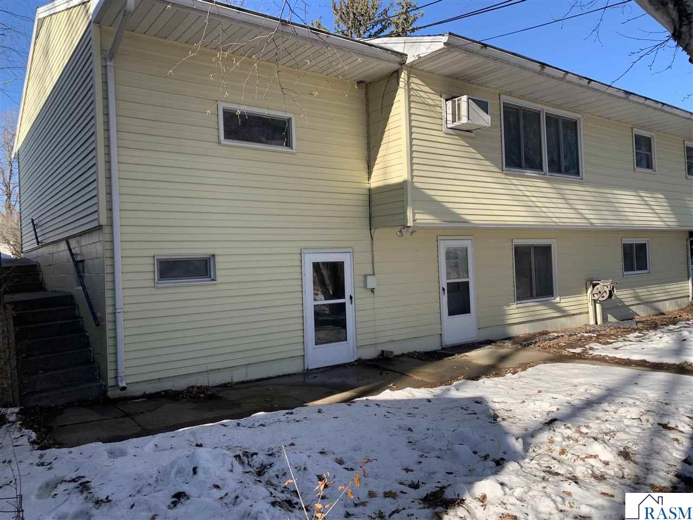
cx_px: 346
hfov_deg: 67.3
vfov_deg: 53.1
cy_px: 260
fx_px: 521
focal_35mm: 26
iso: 25
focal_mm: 4.25
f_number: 1.8
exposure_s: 1/1021
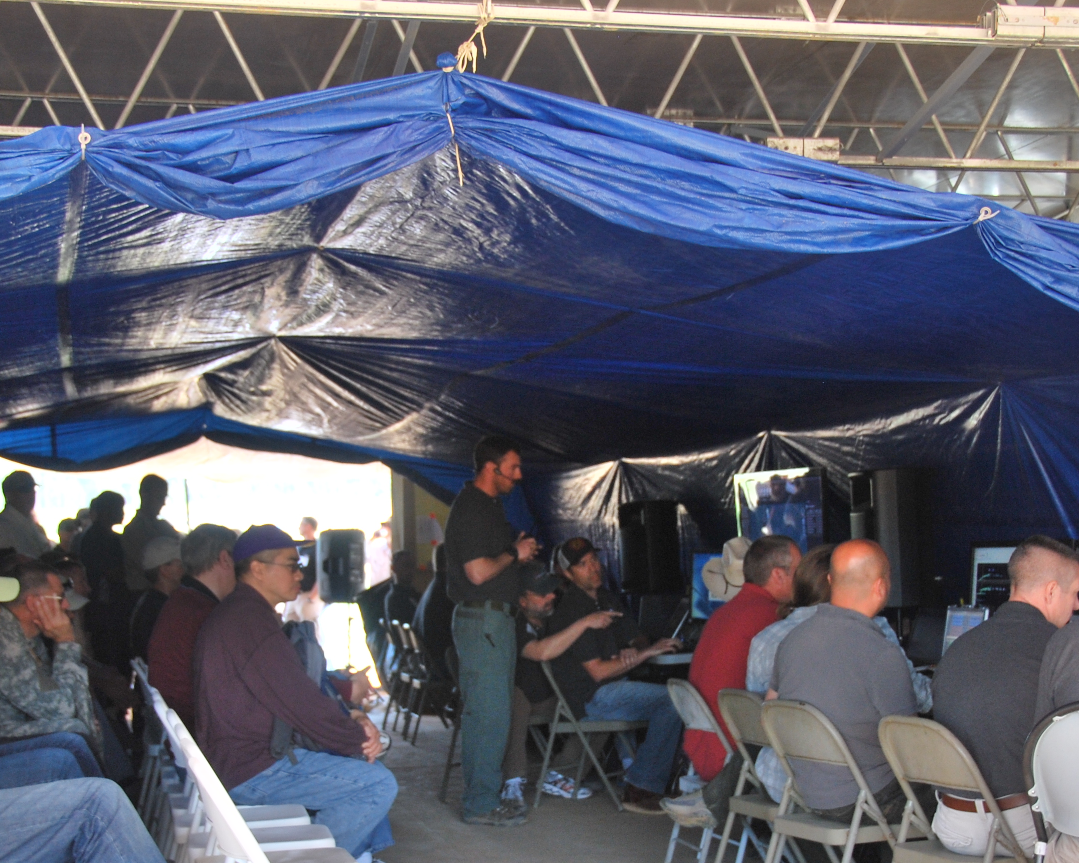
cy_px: 618
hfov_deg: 26.8
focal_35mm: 71
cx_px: 560
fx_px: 2268
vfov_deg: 21.4
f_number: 4.5
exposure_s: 1/80
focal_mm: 28
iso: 200
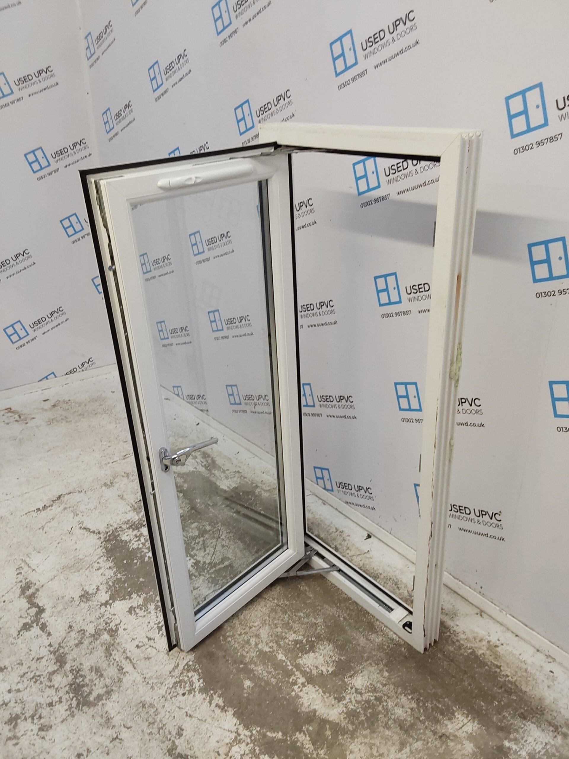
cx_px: 284
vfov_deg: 63.4
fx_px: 614
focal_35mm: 28
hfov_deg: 49.7
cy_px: 380
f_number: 1.9
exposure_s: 1/60
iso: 64
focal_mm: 2.91
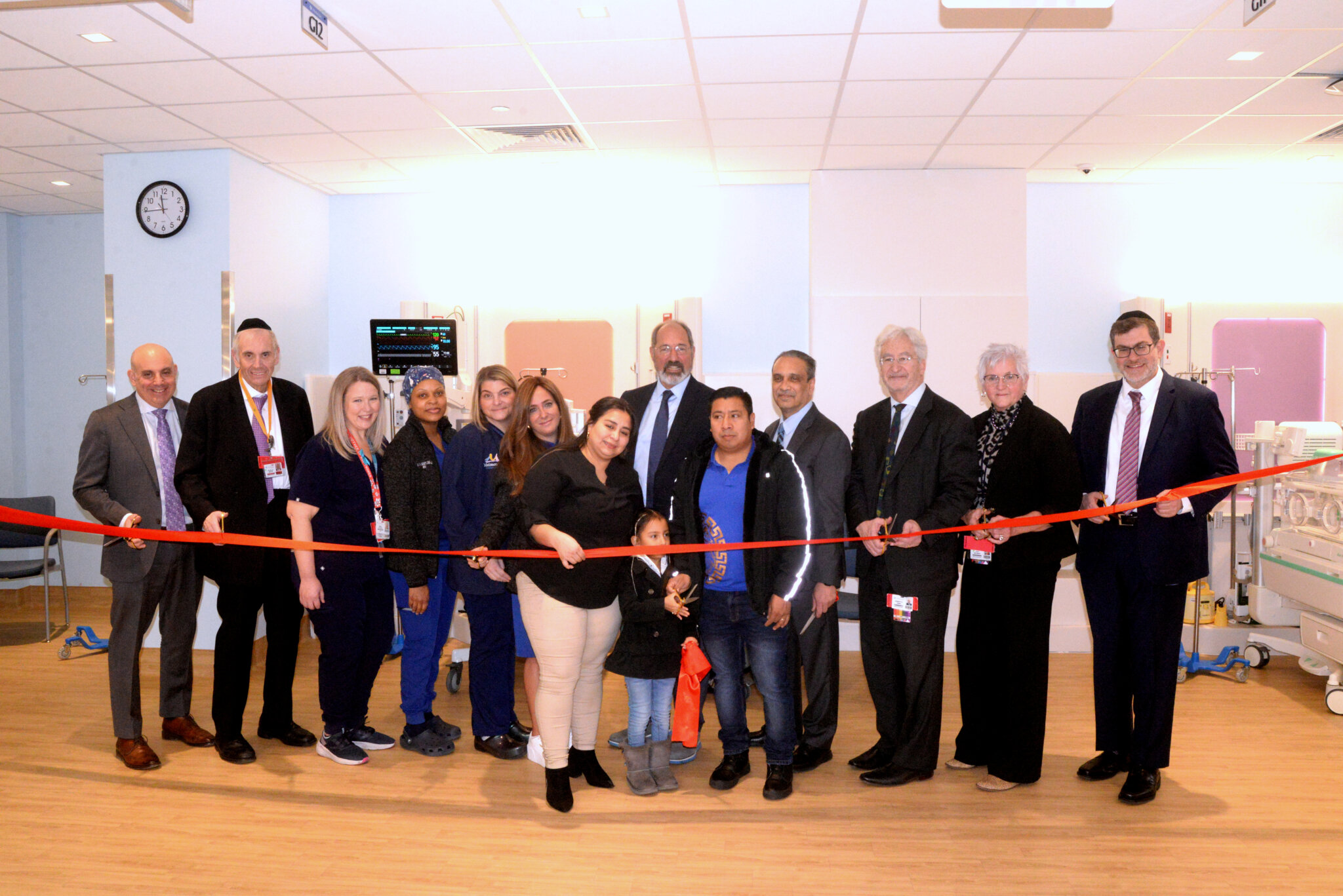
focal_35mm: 29
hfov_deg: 63.6
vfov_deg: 45.0
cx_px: 672
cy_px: 448
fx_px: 1082
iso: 6400
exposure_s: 1/200
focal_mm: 29
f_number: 11
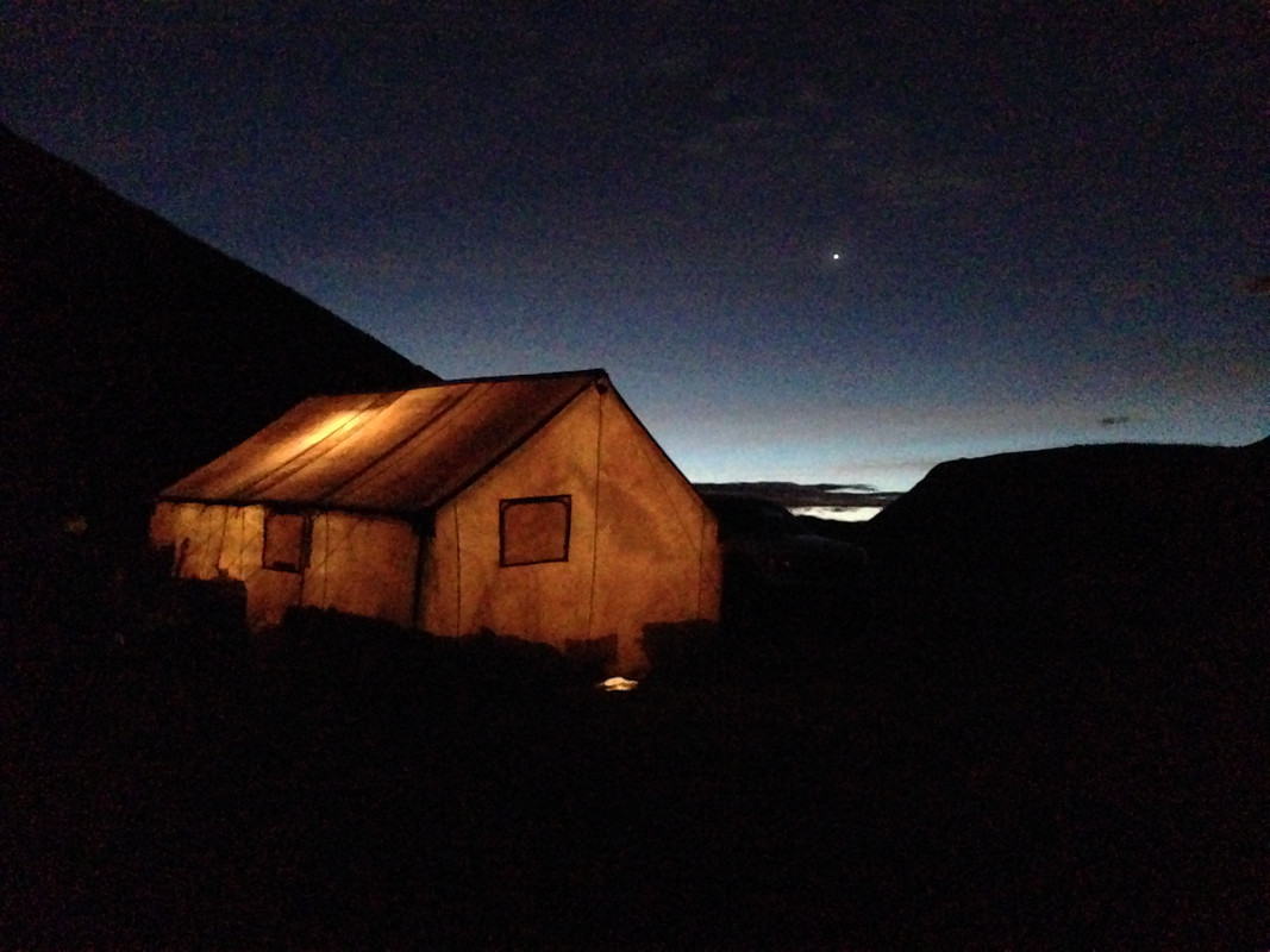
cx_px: 635
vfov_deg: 22.2
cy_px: 476
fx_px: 2421
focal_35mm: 66
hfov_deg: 29.4
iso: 3200
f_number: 2.4
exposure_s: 1/15
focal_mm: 4.12
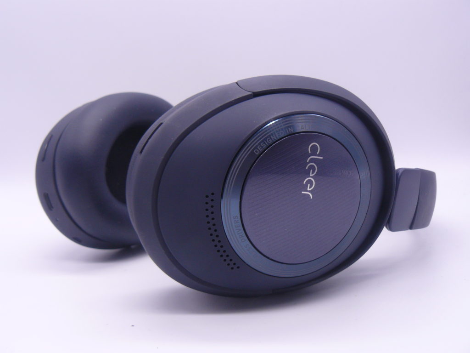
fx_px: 489
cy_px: 176
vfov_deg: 39.7
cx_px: 235
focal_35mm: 36
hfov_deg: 51.4
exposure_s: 1/125
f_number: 3.6
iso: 100
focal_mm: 6
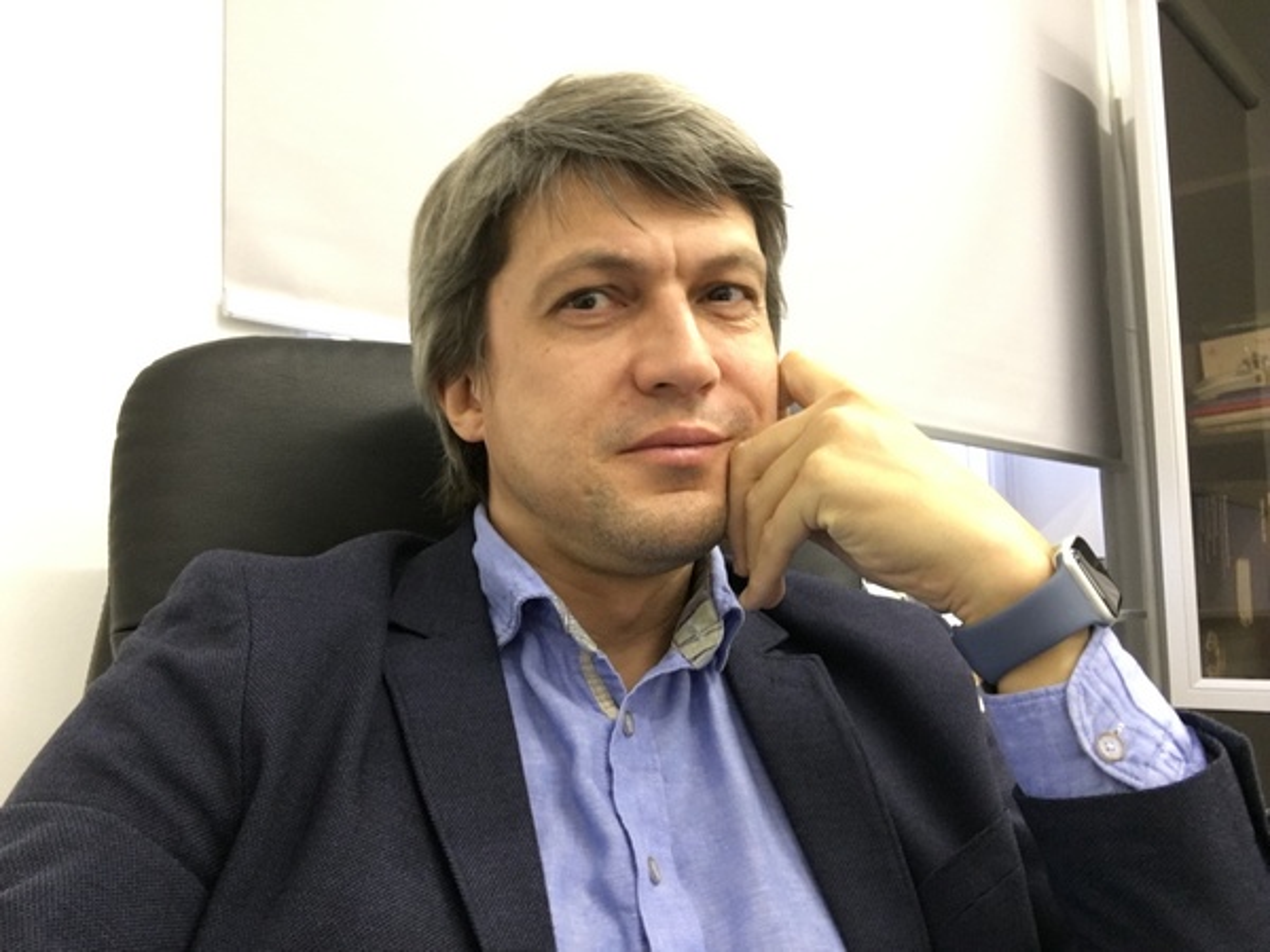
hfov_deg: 58.4
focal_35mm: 31
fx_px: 1137
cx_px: 635
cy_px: 476
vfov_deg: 45.4
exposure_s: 1/17
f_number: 2.2
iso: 80
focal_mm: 2.65
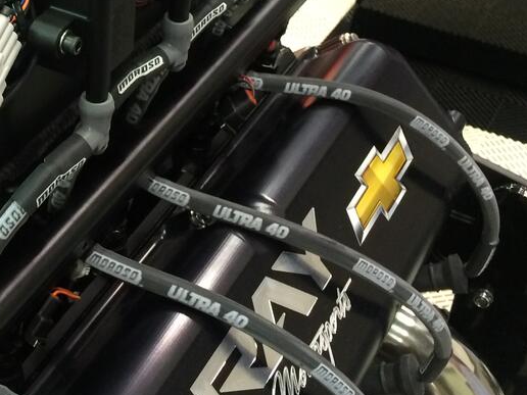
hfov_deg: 25.8
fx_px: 1096
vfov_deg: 20.1
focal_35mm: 72
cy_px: 58
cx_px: 16
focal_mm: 4.15
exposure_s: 1/30
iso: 160
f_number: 2.2
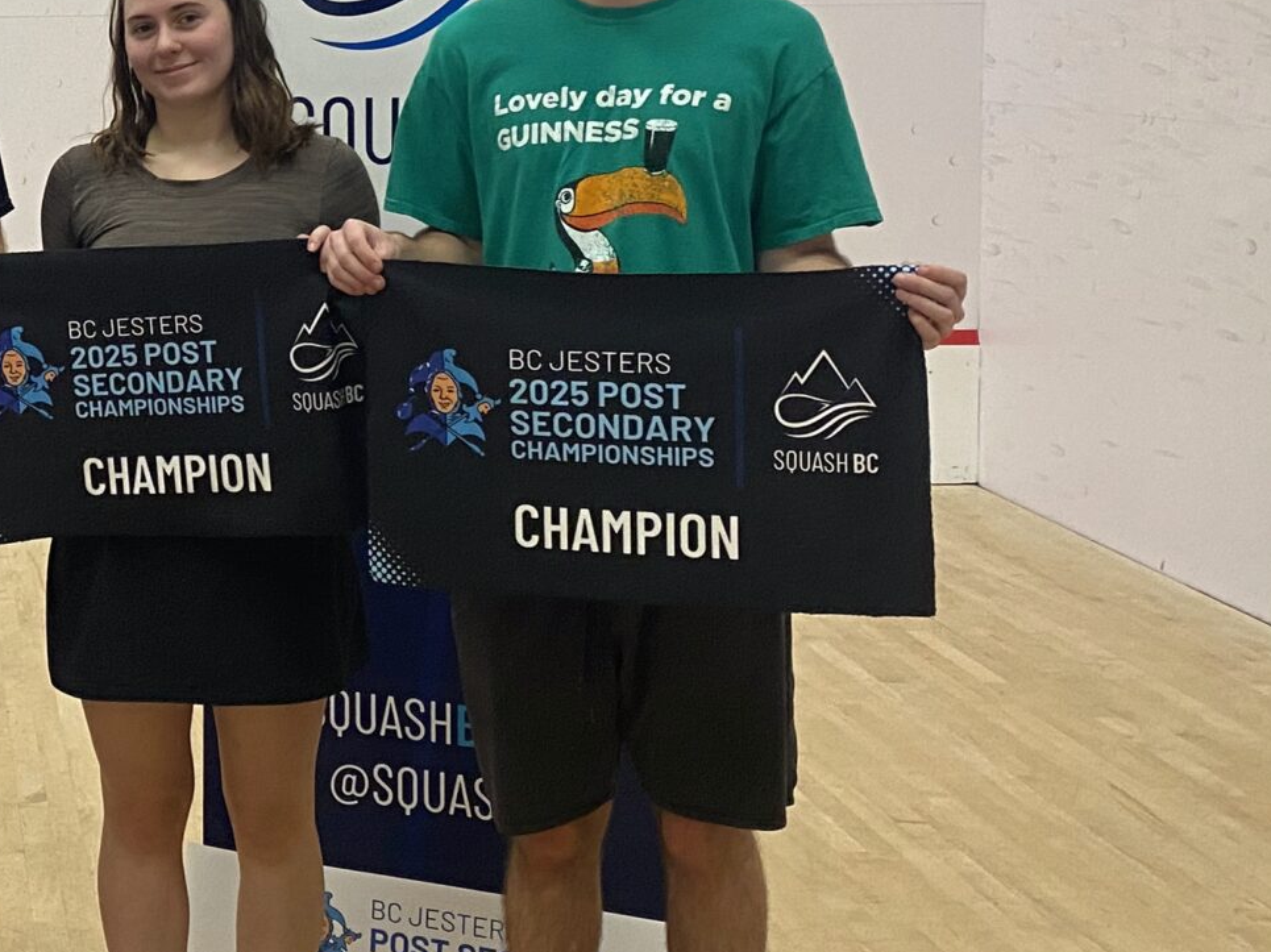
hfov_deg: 26.2
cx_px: -103
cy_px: 213
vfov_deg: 21.1
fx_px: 2533
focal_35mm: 69
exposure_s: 1/73
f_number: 1.8
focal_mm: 4.25
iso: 100
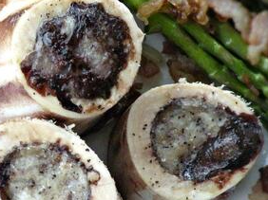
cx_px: 132
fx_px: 1477
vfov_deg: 7.8
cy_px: 142
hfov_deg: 10.4
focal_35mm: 191
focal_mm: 19.4
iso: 400
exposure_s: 1/45
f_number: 4
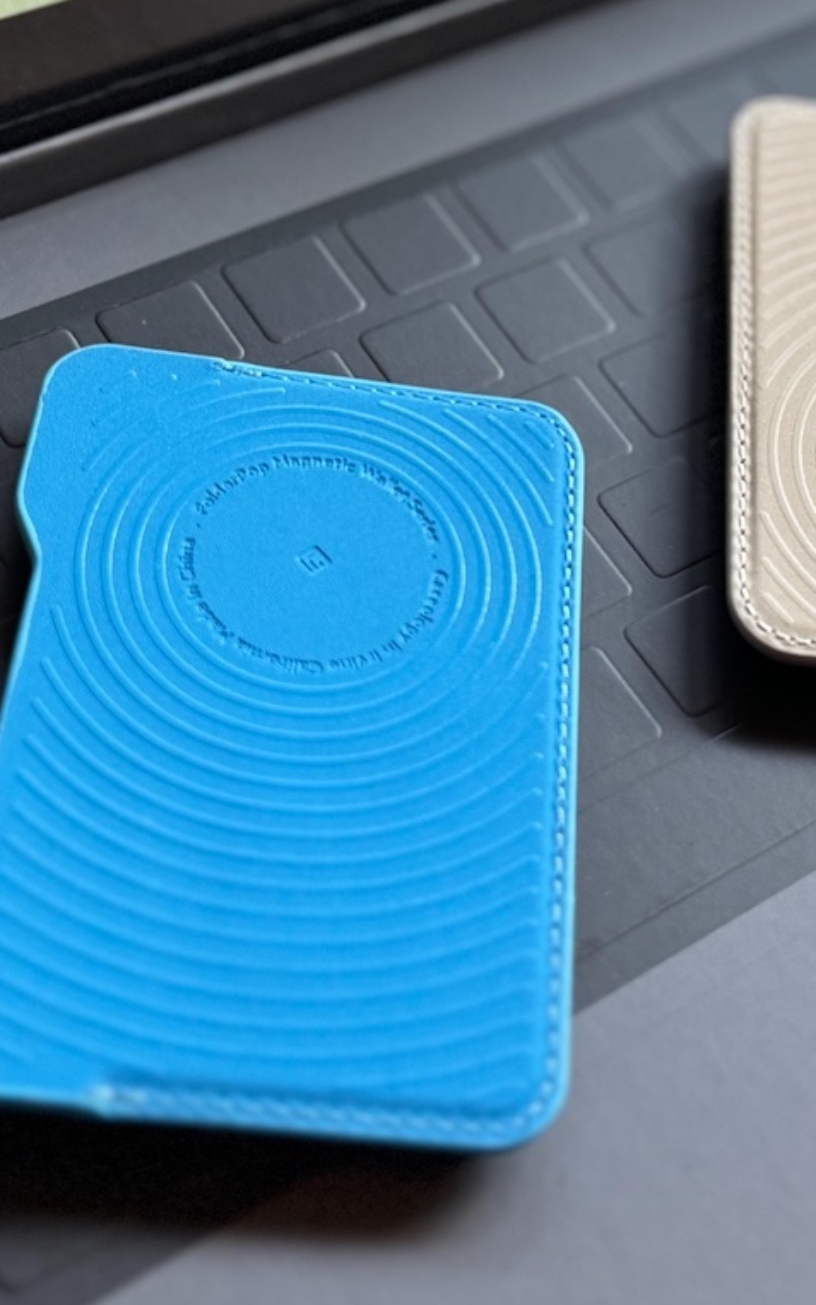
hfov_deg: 21.6
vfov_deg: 33.6
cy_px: 400
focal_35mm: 60
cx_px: 513
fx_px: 2135
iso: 200
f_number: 1.78
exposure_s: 1/60
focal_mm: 6.76
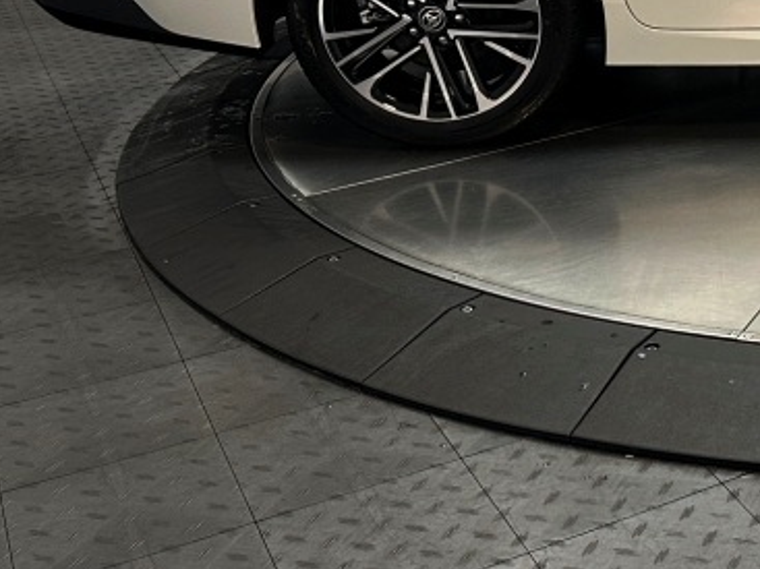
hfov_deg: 25.7
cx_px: 928
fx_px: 1471
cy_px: 74
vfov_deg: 21.5
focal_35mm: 67
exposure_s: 1/60
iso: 200
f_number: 1.78
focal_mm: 6.86
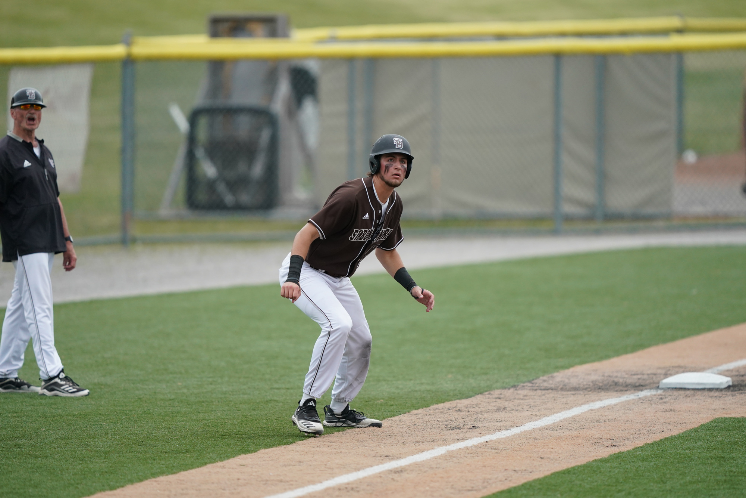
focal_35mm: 400
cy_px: 249
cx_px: 373
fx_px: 8288
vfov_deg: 3.4
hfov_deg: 5.2
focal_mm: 400
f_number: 2.8
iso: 1250
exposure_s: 1/16000
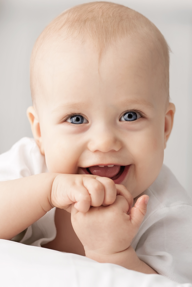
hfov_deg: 4.6
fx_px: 2408
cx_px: 15
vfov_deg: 6.8
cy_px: 144
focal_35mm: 301
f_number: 4.5
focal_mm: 200
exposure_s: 1/100
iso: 320
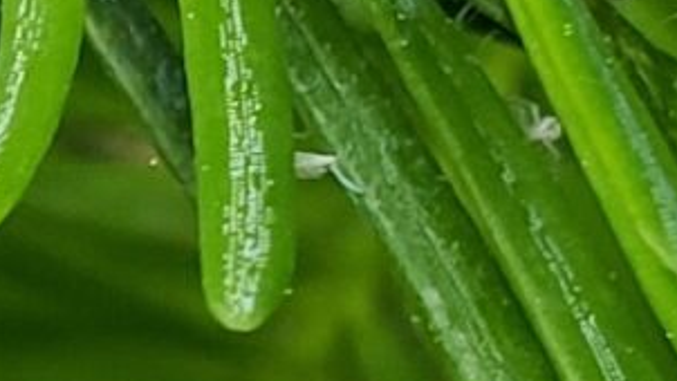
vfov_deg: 16.4
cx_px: -49
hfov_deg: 27.1
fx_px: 1293
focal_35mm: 72
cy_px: -16
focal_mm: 4.3
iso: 80
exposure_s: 1/60
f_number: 2.4
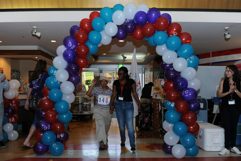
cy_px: 80
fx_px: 161
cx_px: 120
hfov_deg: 73.8
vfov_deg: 53.1
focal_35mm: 24
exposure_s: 1/50
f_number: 3.5
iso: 250
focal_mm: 24
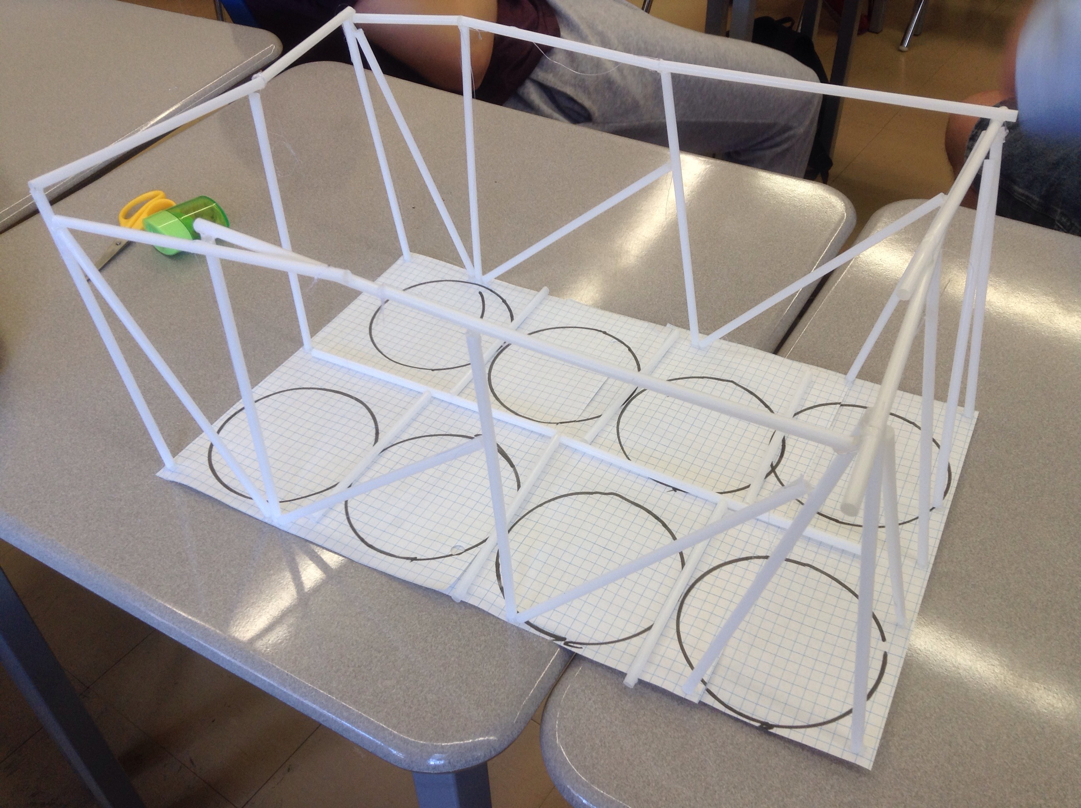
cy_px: 404
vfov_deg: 42.8
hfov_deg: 55.4
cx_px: 540
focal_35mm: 33
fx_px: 1029
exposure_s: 1/24
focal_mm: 3.3
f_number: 2.4
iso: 32
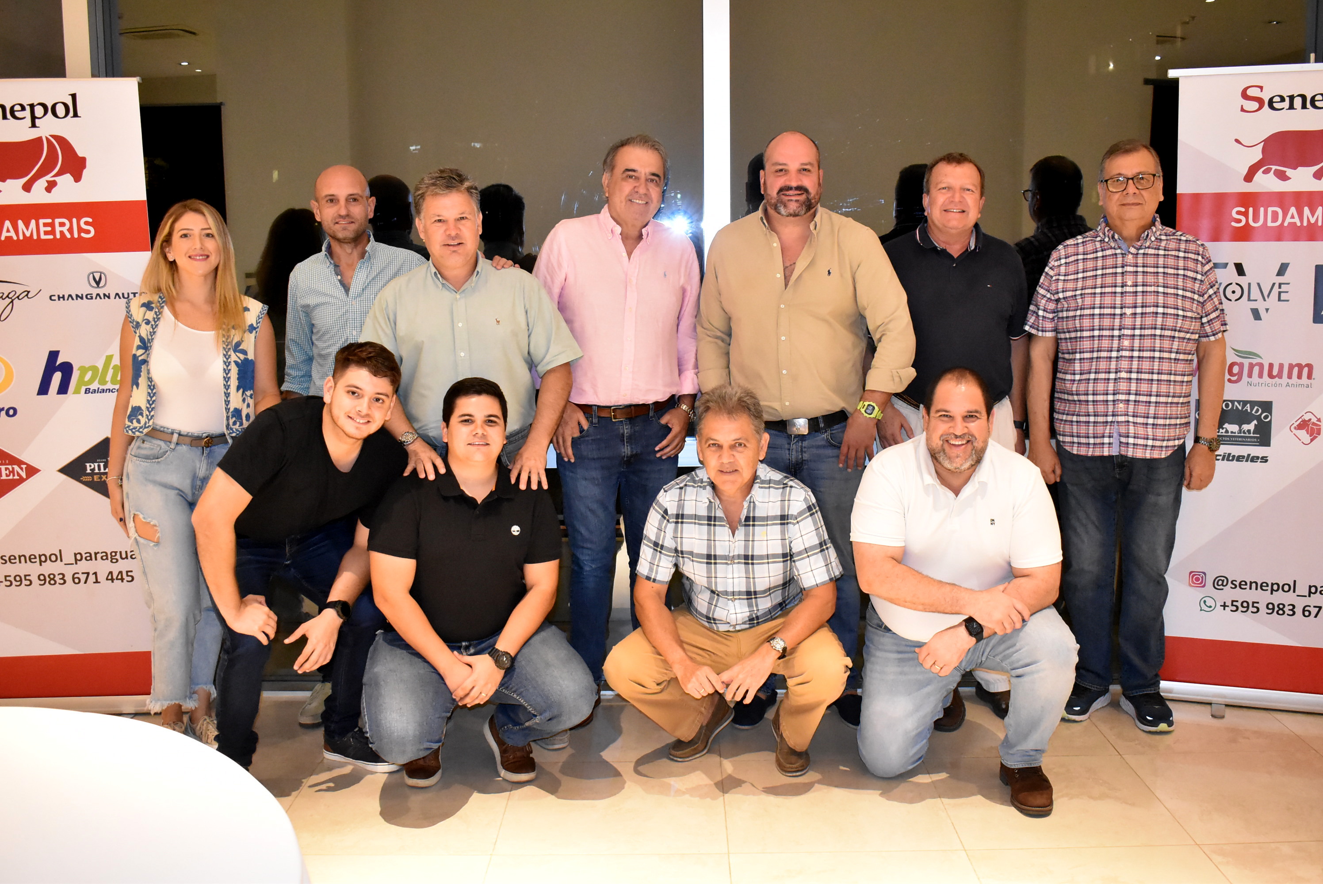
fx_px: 1269
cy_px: 442
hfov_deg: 55.1
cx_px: 662
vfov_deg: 38.4
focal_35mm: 34
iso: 5000
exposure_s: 1/160
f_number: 4.5
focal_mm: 23
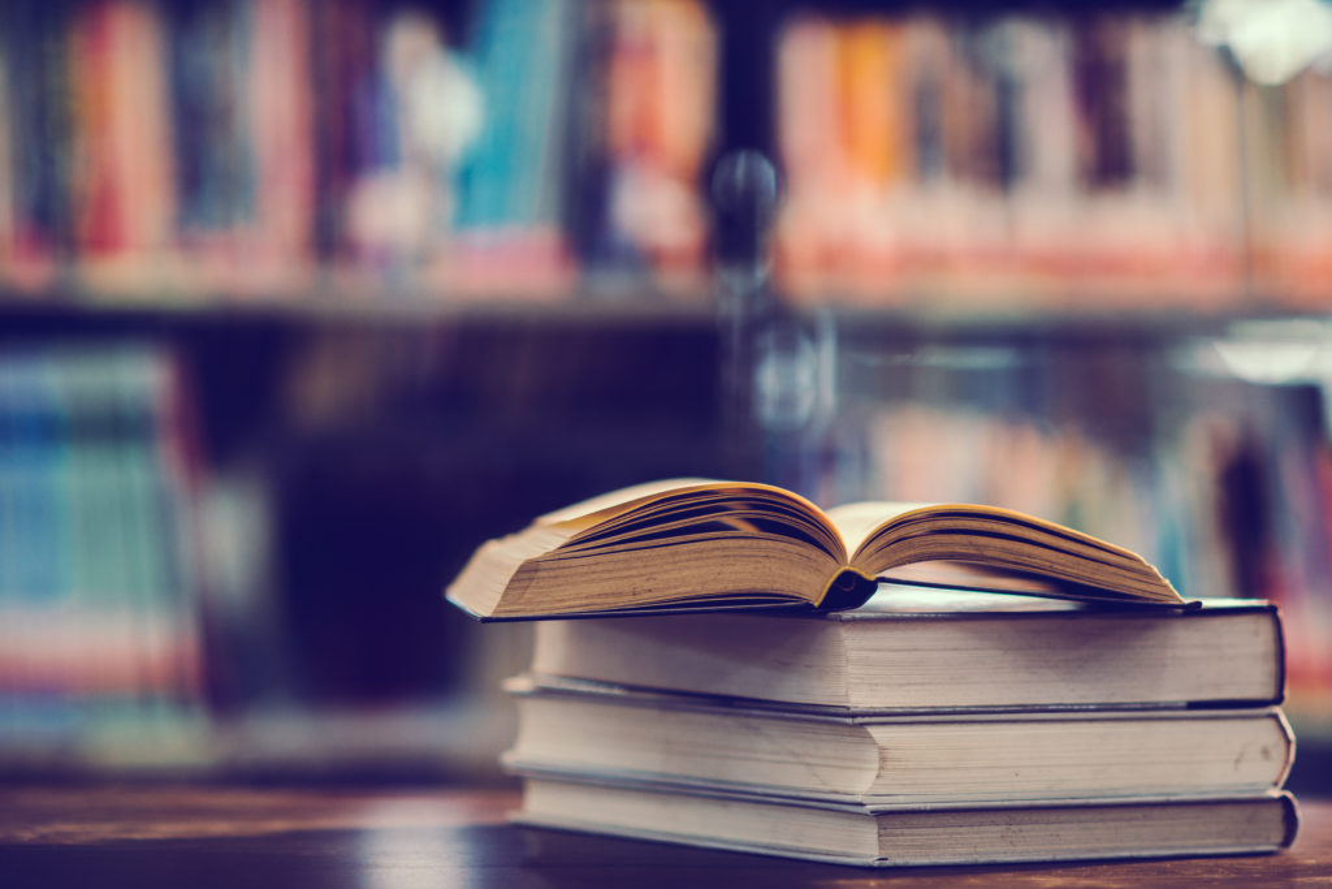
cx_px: 666
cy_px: 444
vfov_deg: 10.2
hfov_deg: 15.2
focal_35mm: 135
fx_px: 4995
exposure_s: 1/160
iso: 200
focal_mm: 135
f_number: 2.5
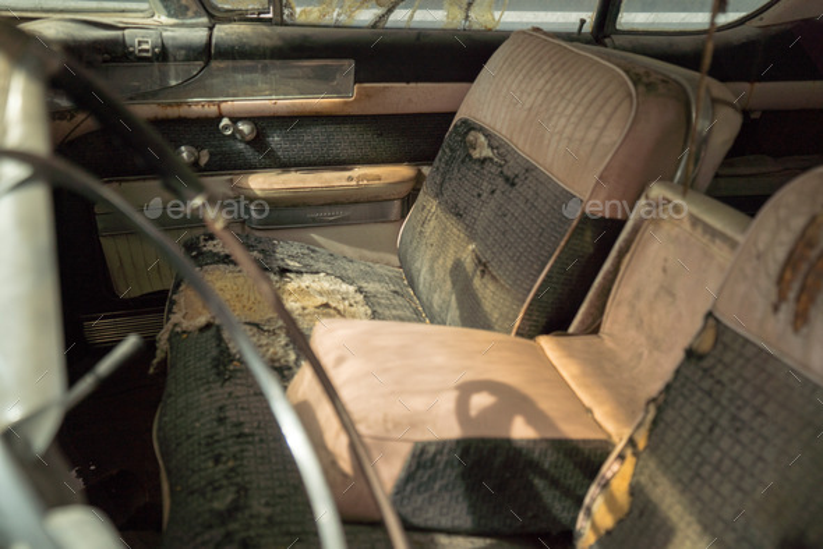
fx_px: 823
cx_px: 412
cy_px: 274
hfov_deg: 53.1
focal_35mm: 36
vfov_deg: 36.9
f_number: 4
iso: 200
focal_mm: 36
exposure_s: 1/5000
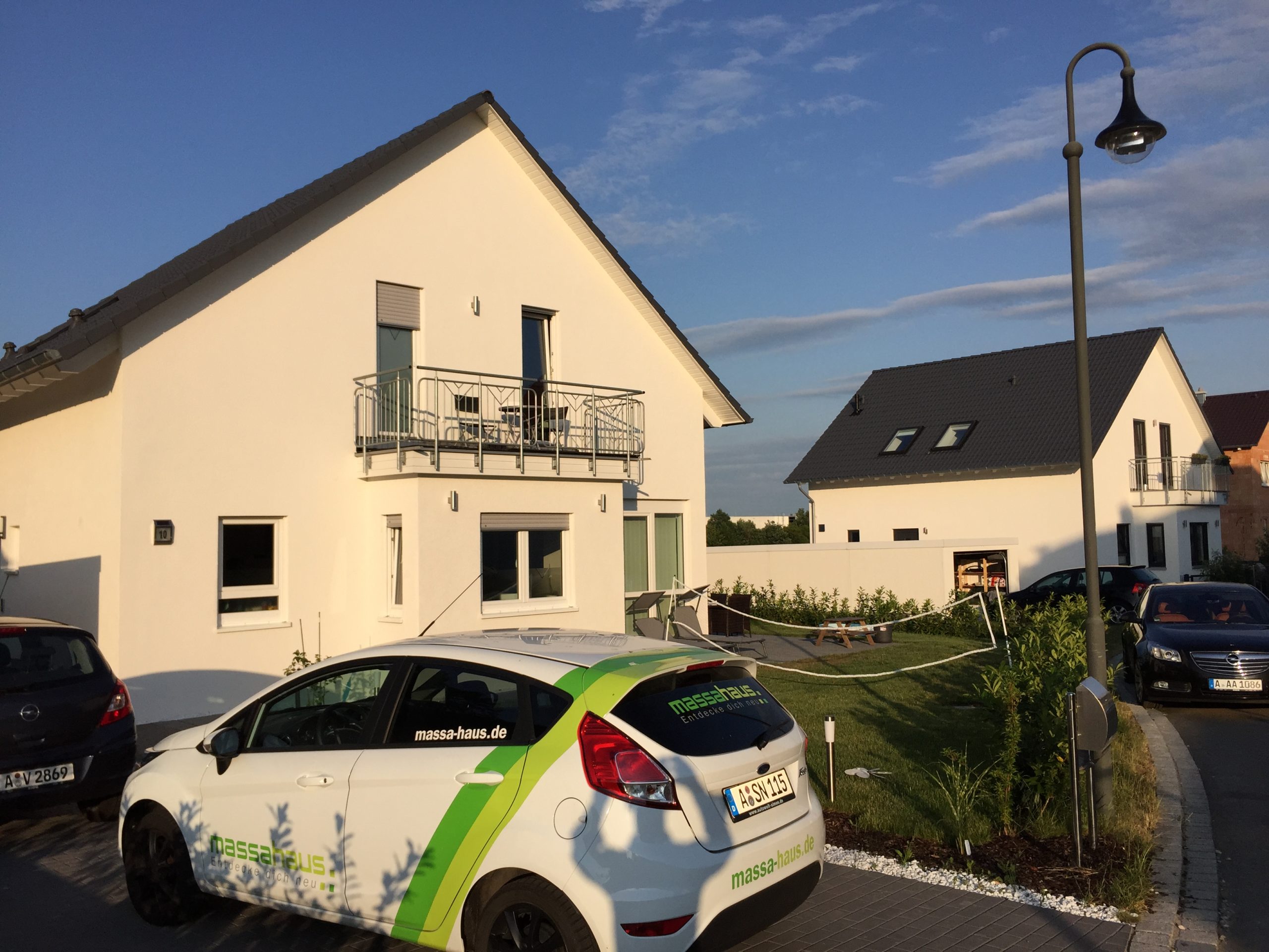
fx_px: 1063
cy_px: 476
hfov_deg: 61.7
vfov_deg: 48.2
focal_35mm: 29
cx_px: 634
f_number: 2.2
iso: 32
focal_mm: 4.15
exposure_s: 1/2639
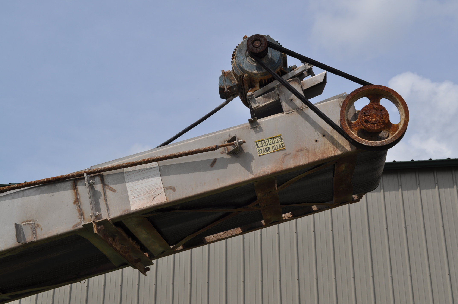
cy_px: 152
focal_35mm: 52
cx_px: 229
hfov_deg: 37.9
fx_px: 667
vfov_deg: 25.7
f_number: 10
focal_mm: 35
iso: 200
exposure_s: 1/400
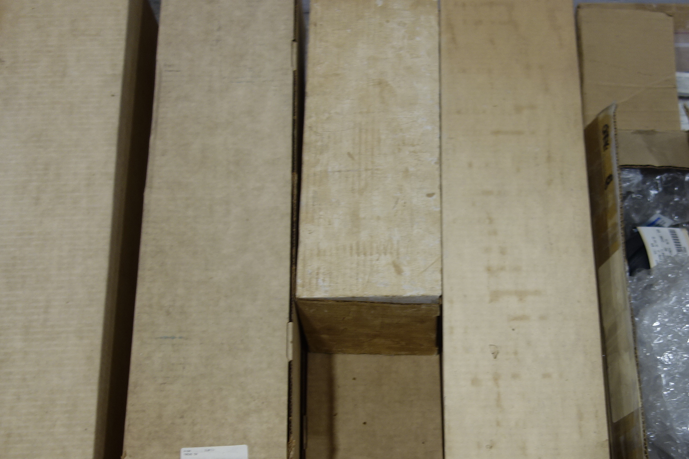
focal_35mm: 50
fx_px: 957
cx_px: 445
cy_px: 321
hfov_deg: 39.2
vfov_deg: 26.8
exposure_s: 1/60
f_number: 1.8
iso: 125
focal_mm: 10.4
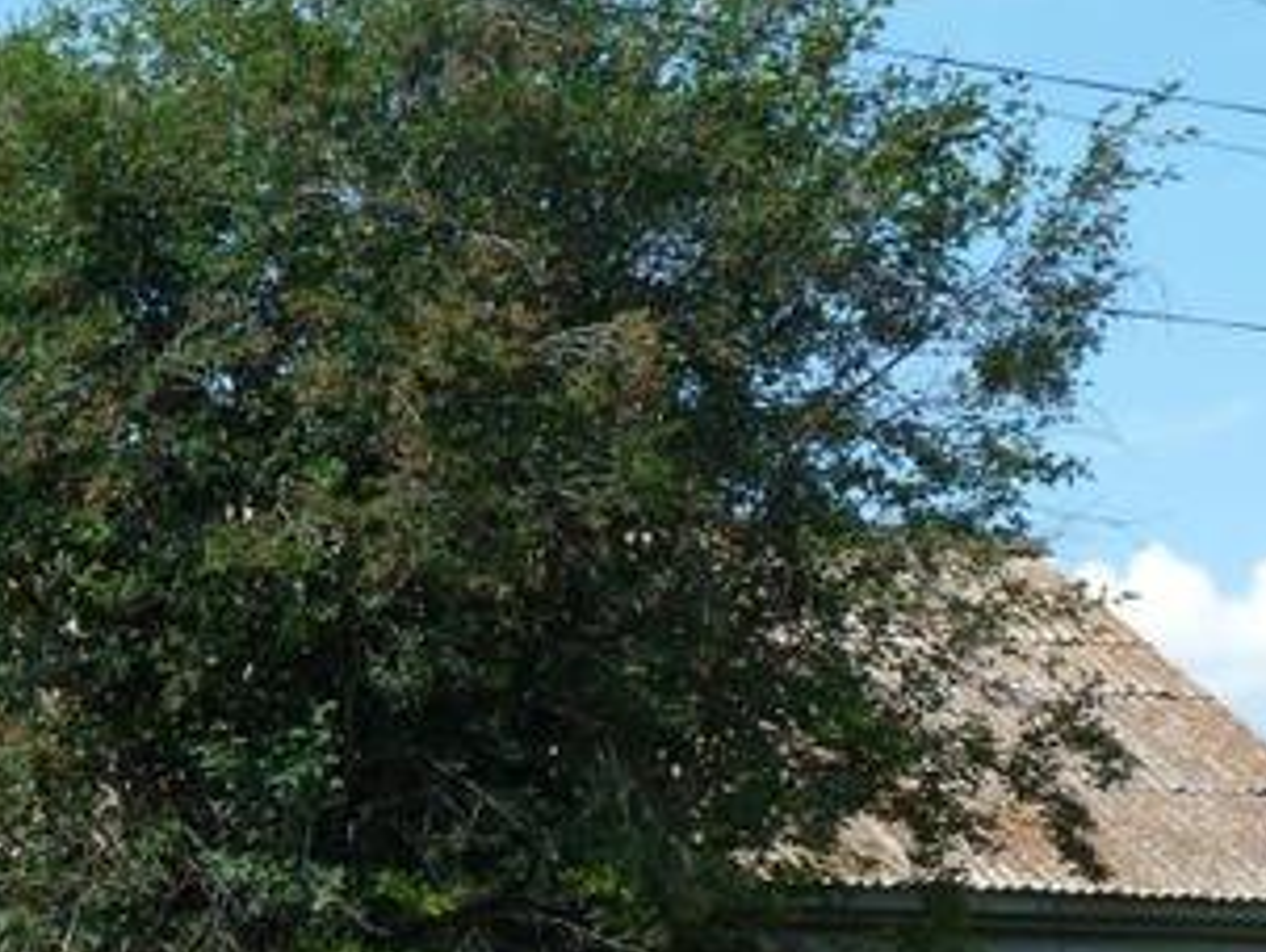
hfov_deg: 18.2
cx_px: -138
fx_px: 3807
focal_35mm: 104
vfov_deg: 14.2
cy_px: 786
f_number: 5
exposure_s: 1/250
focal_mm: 6.6
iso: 80
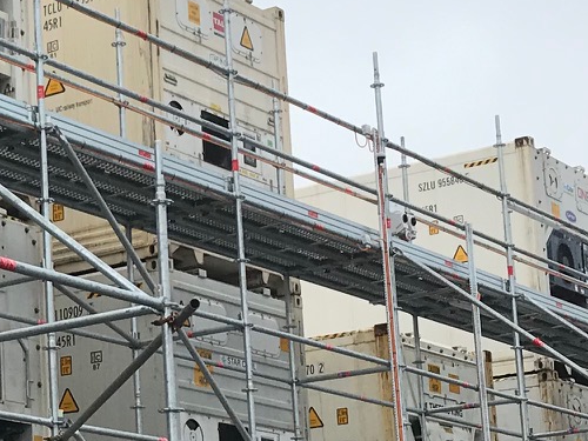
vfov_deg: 13.0
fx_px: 1919
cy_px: 373
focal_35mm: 113
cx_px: -94
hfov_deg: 16.8
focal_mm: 3.99
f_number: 1.8
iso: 20
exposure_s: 1/486
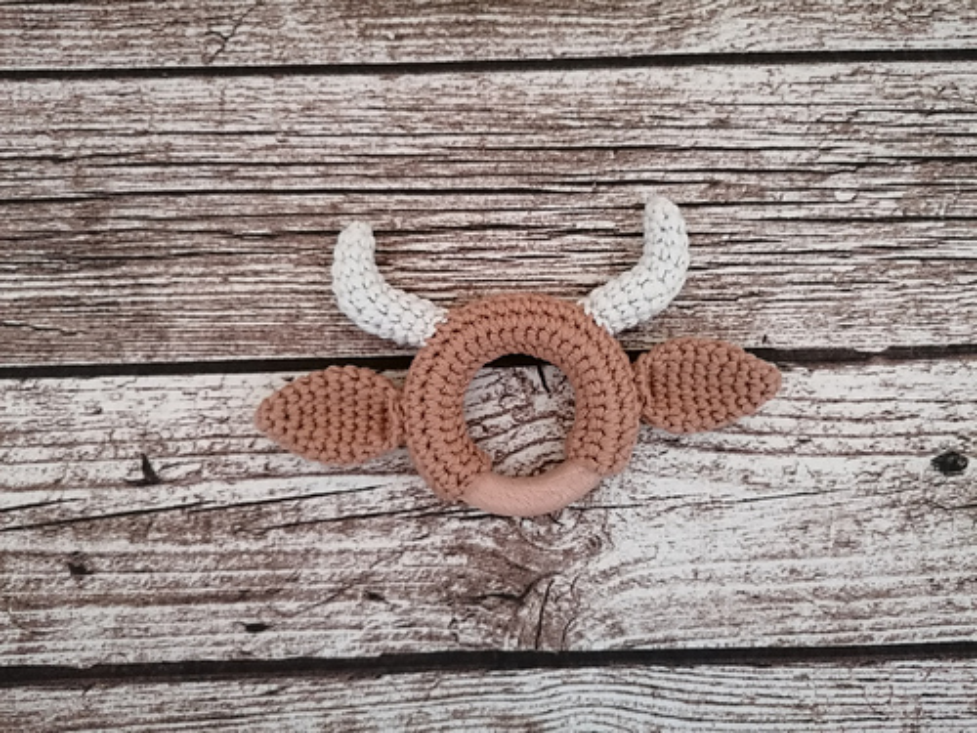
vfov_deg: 51.4
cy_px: 366
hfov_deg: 65.3
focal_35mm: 27
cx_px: 488
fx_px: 762
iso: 1250
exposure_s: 1/16.7
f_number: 1.8
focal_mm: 4.75
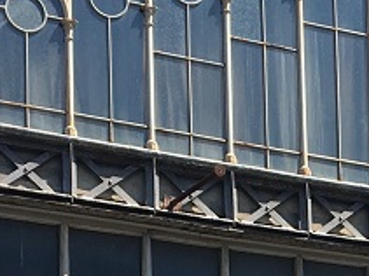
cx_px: 346
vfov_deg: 8.5
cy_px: 552
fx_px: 1758
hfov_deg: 11.9
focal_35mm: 165
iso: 25
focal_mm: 4.15
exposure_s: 1/818
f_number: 2.2
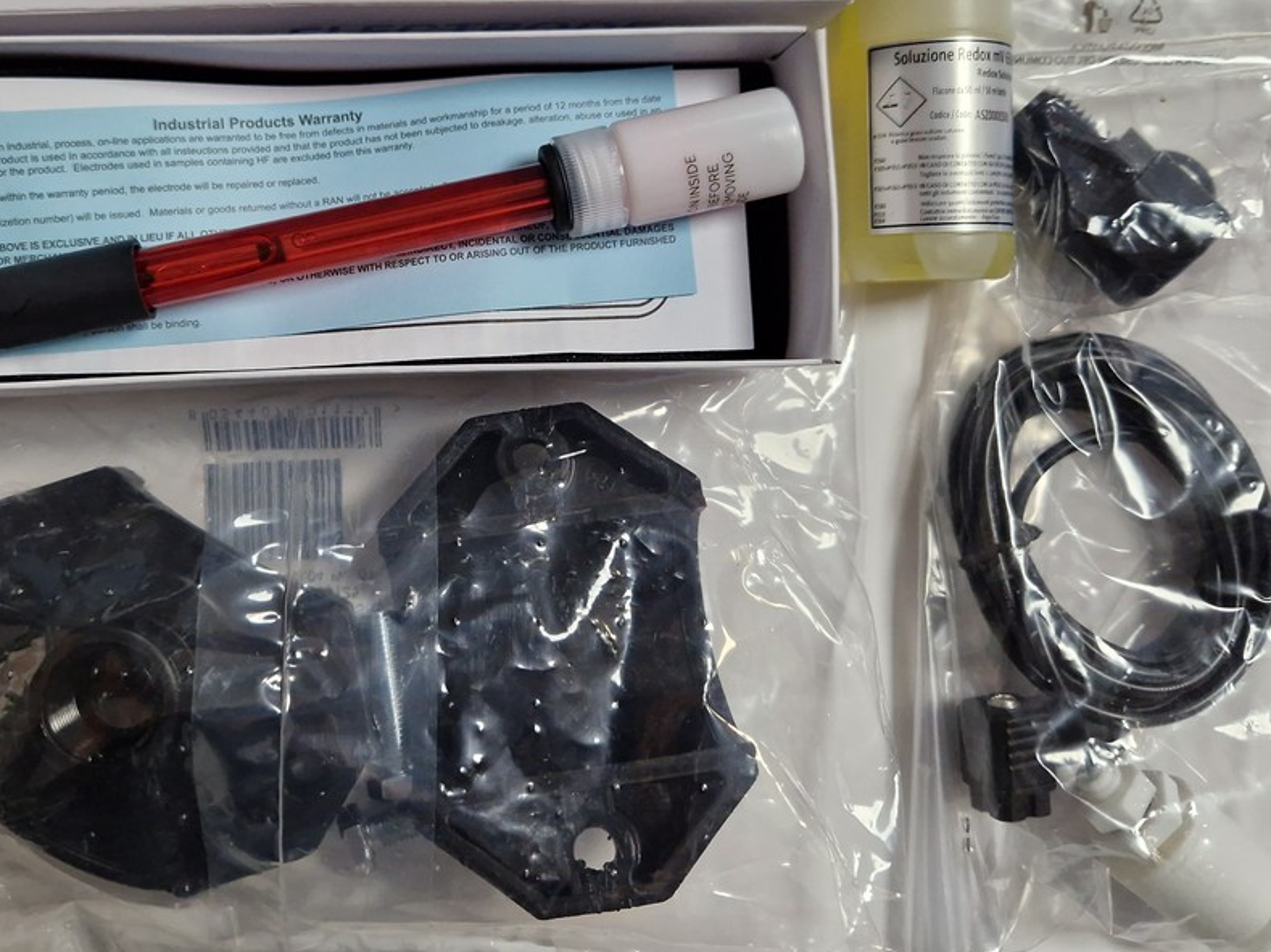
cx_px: 490
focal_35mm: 35
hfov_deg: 52.2
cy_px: 317
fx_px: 1285
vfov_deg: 40.2
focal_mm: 5.4
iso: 250
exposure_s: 1/100
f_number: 1.8
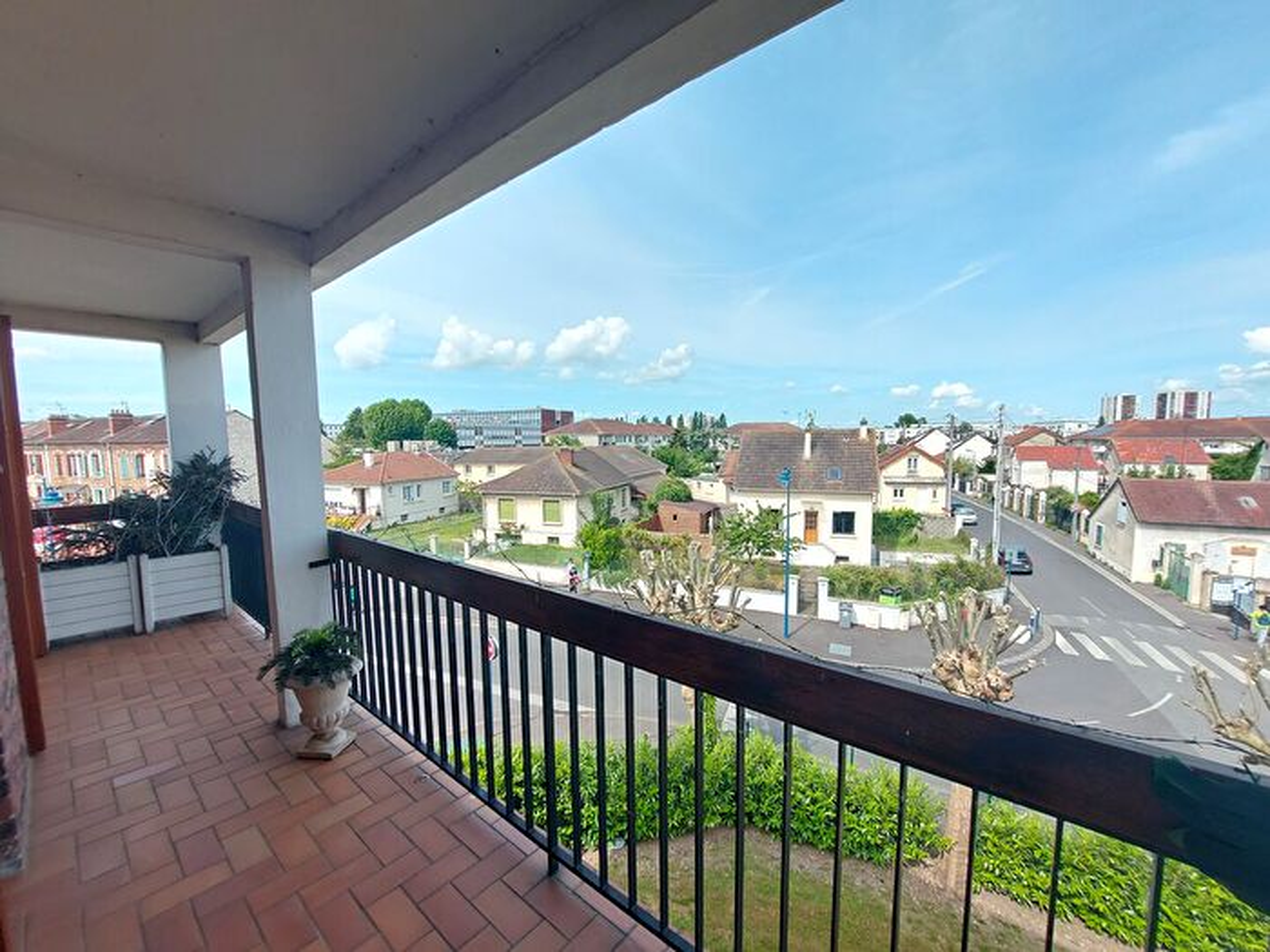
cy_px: 476
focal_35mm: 13
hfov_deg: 106.2
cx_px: 635
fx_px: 477
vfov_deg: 89.9
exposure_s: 1/417
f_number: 2.2
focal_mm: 1.74
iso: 50
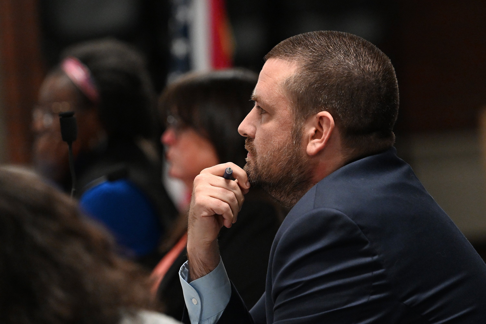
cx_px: 243
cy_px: 162
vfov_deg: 4.6
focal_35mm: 300
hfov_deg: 6.9
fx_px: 4050
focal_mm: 200
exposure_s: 1/400
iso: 4000
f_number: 3.5
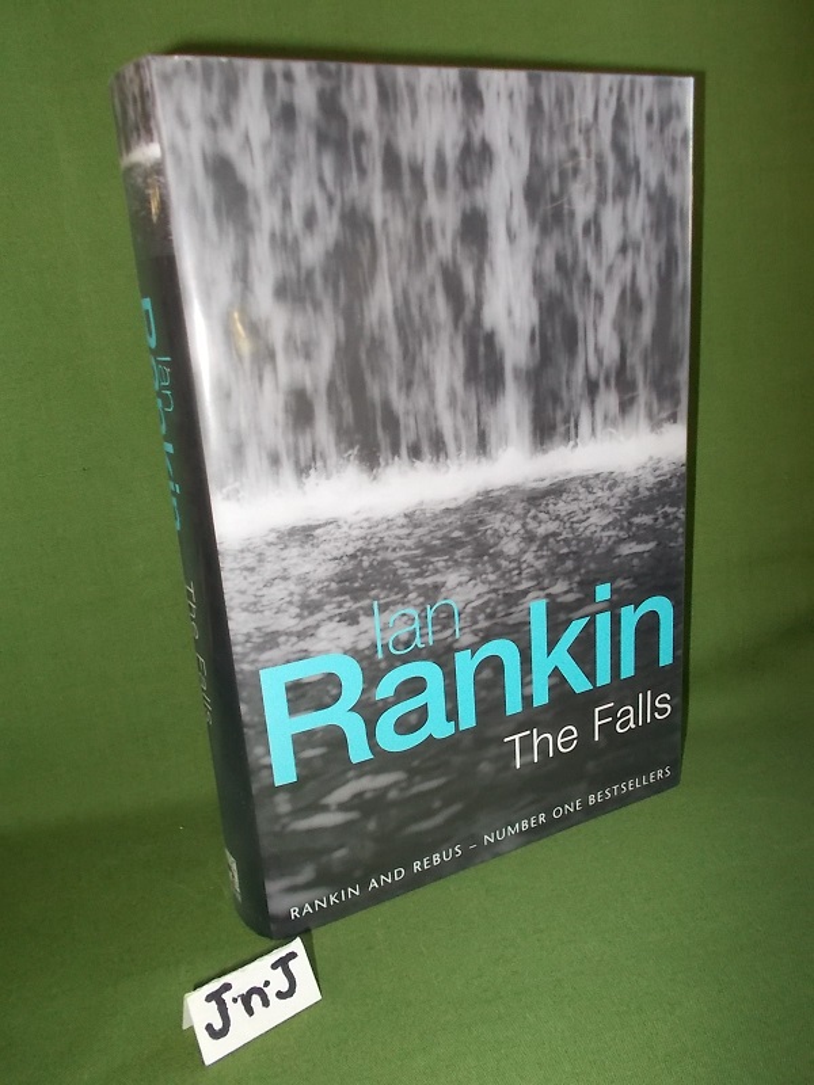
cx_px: 407
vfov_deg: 67.3
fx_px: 815
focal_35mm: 26
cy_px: 542
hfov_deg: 53.1
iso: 200
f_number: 3.2
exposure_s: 1/25
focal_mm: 4.6
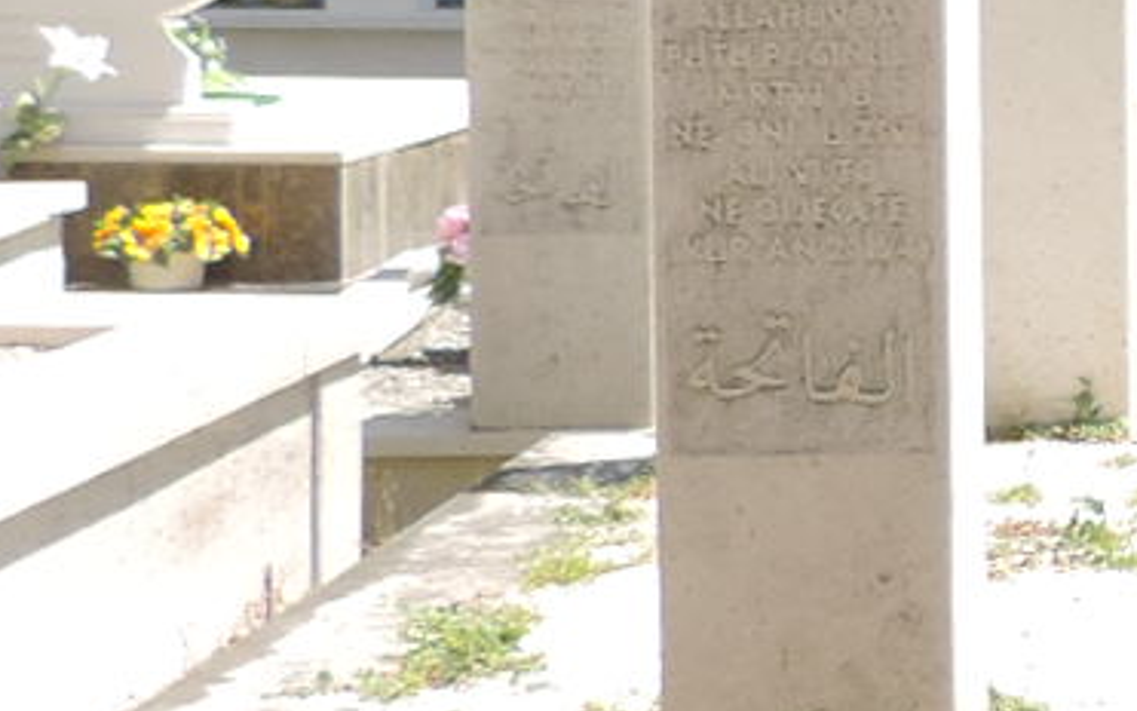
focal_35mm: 156
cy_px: 21
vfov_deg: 8.4
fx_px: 4835
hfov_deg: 12.4
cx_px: 2001
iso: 80
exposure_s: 1/500
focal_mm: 4.3
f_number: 3
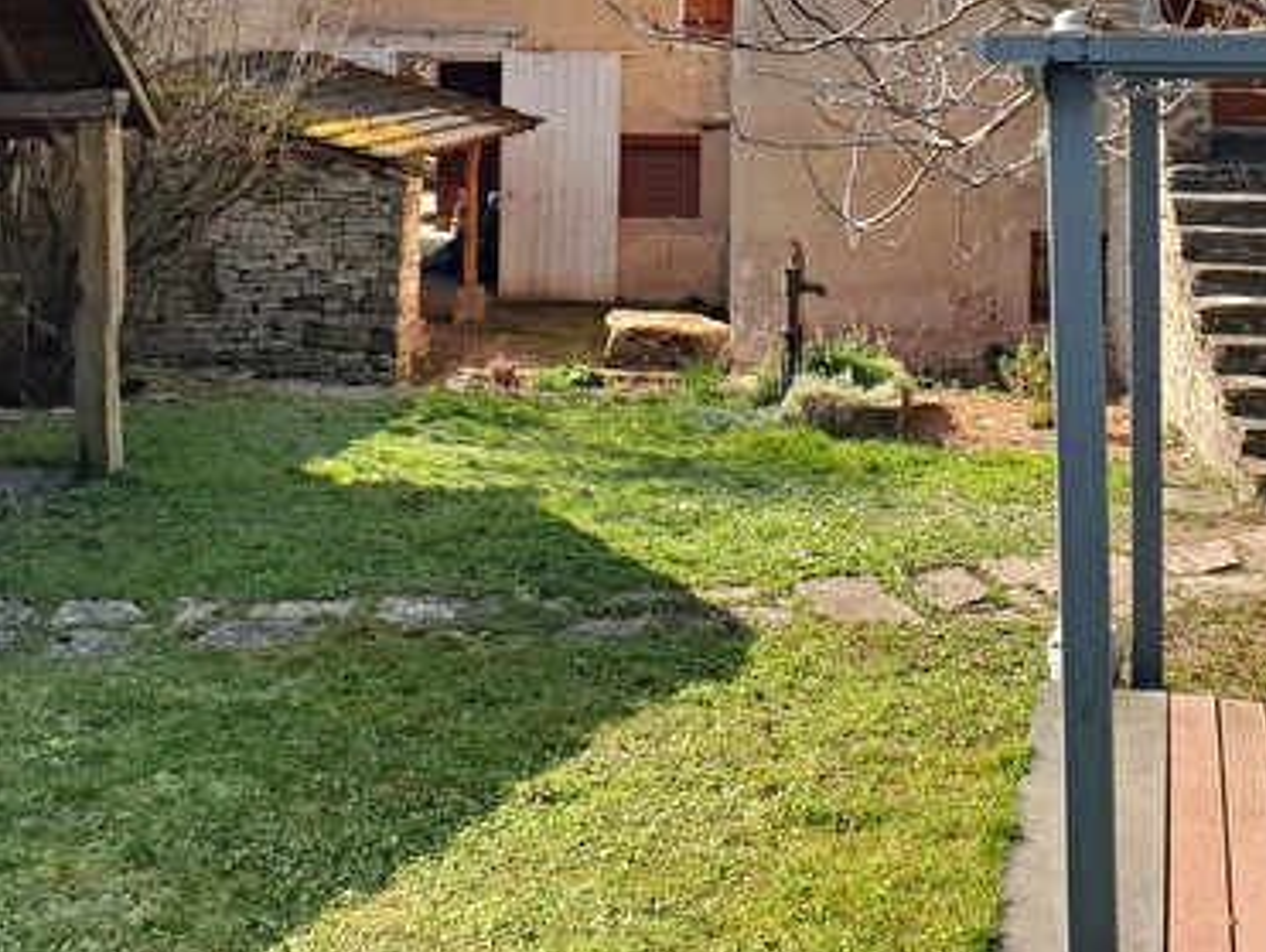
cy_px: 73
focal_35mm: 49
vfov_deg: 28.4
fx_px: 1794
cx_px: 696
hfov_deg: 38.8
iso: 50
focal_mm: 4.3
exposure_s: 1/1786
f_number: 2.4
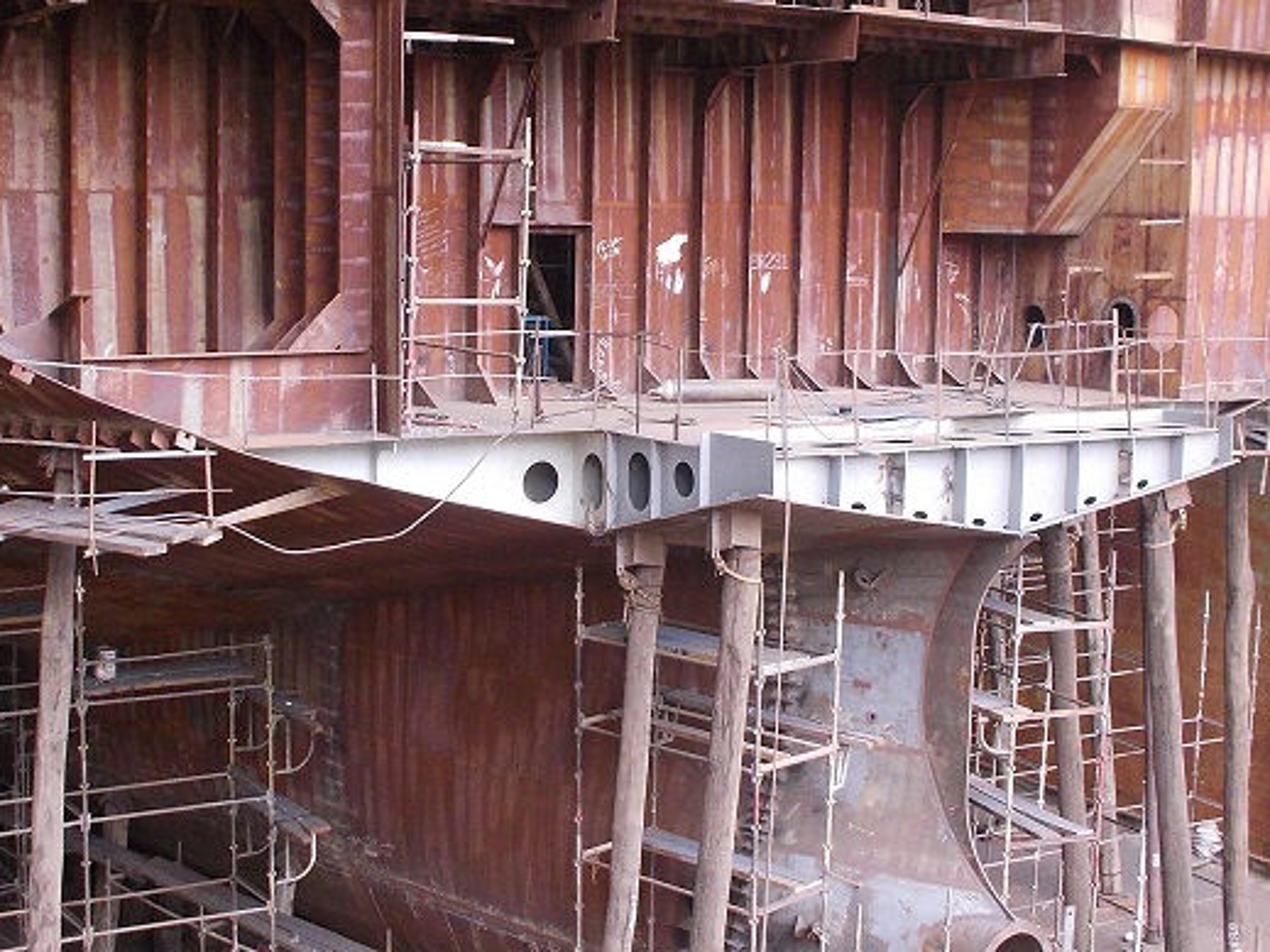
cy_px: 485
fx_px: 1871
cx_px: 526
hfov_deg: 37.4
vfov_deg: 28.5
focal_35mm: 51
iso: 125
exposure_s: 1/25
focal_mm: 4.1
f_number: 3.3
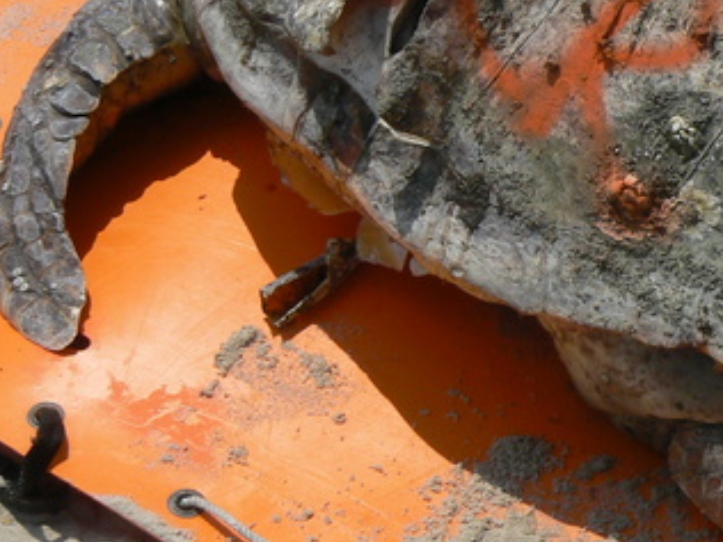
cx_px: 602
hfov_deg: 21.2
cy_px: 151
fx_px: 1901
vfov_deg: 16.2
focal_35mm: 91
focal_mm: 6
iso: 80
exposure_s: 1/640
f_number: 8
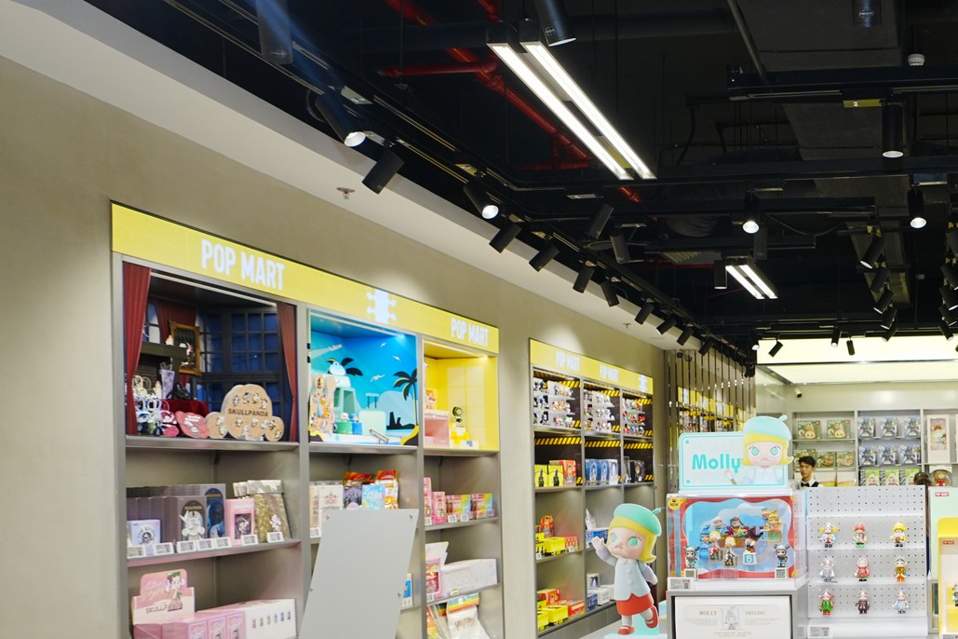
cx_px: 893
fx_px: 942
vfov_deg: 36.7
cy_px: 473
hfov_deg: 47.4
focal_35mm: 35
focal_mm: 18.2
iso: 640
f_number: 4.5
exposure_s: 1/200
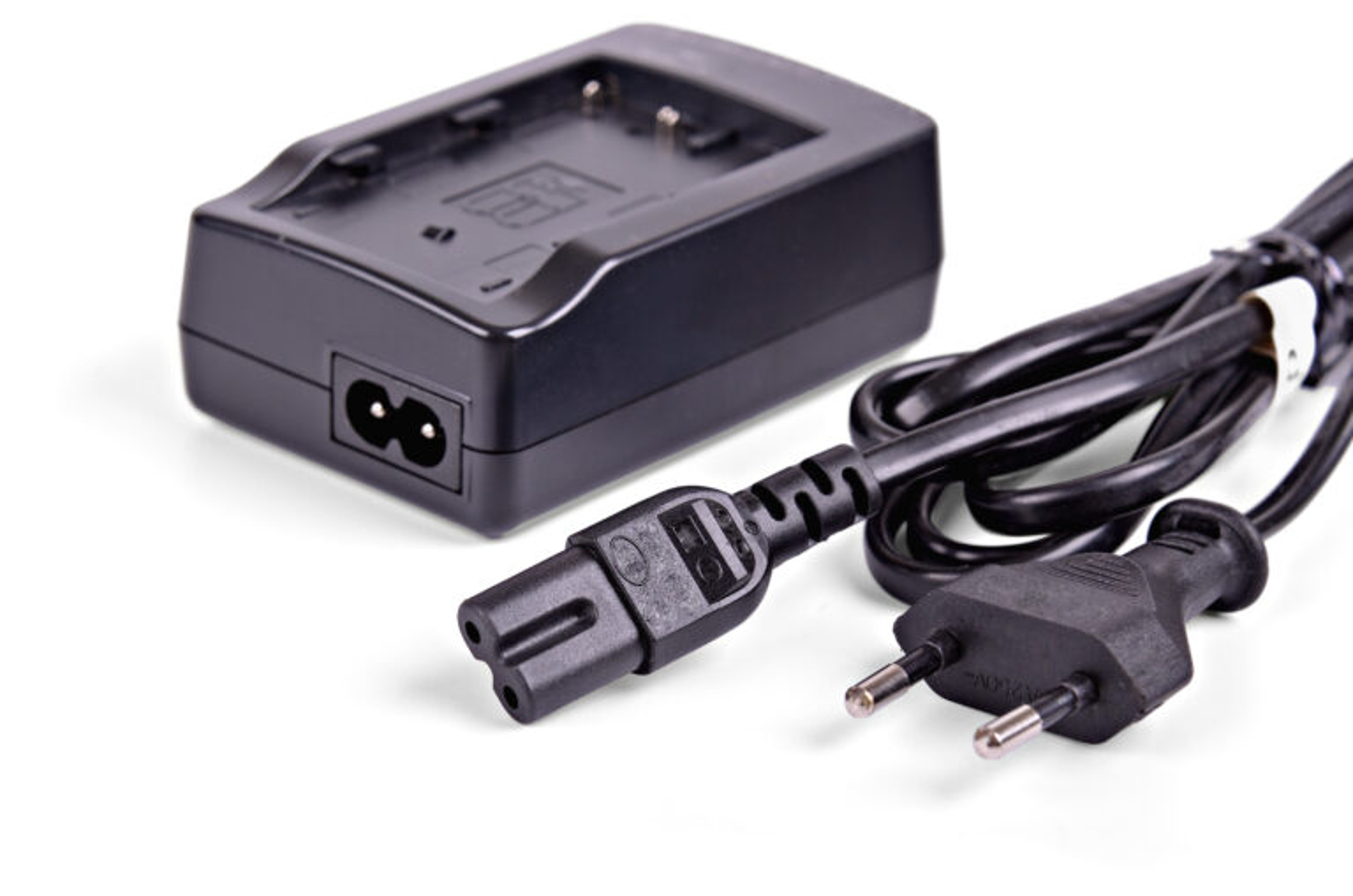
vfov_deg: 9.3
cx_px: 676
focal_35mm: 147
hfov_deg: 14.0
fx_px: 5514
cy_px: 448
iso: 100
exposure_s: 1/250
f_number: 8
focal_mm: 98
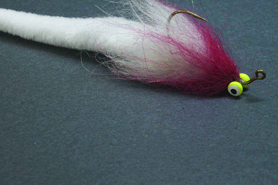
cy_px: 61
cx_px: 107
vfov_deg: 12.3
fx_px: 857
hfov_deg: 18.4
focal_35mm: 111
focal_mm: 69
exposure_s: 1/5
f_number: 16
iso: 200
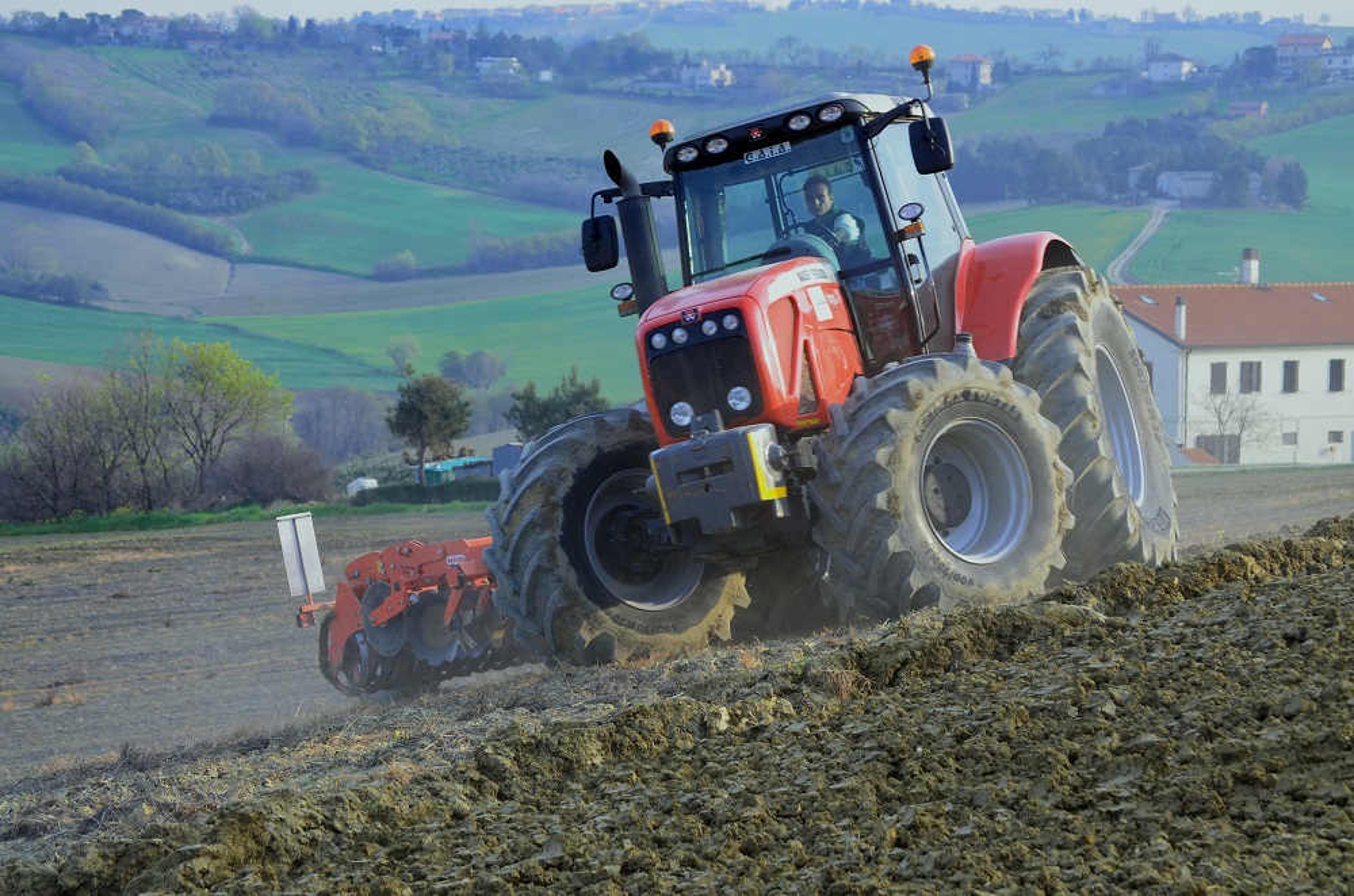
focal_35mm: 153
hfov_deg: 13.4
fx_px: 5742
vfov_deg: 8.9
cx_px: 677
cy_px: 448
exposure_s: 1/200
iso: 400
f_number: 10
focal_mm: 102
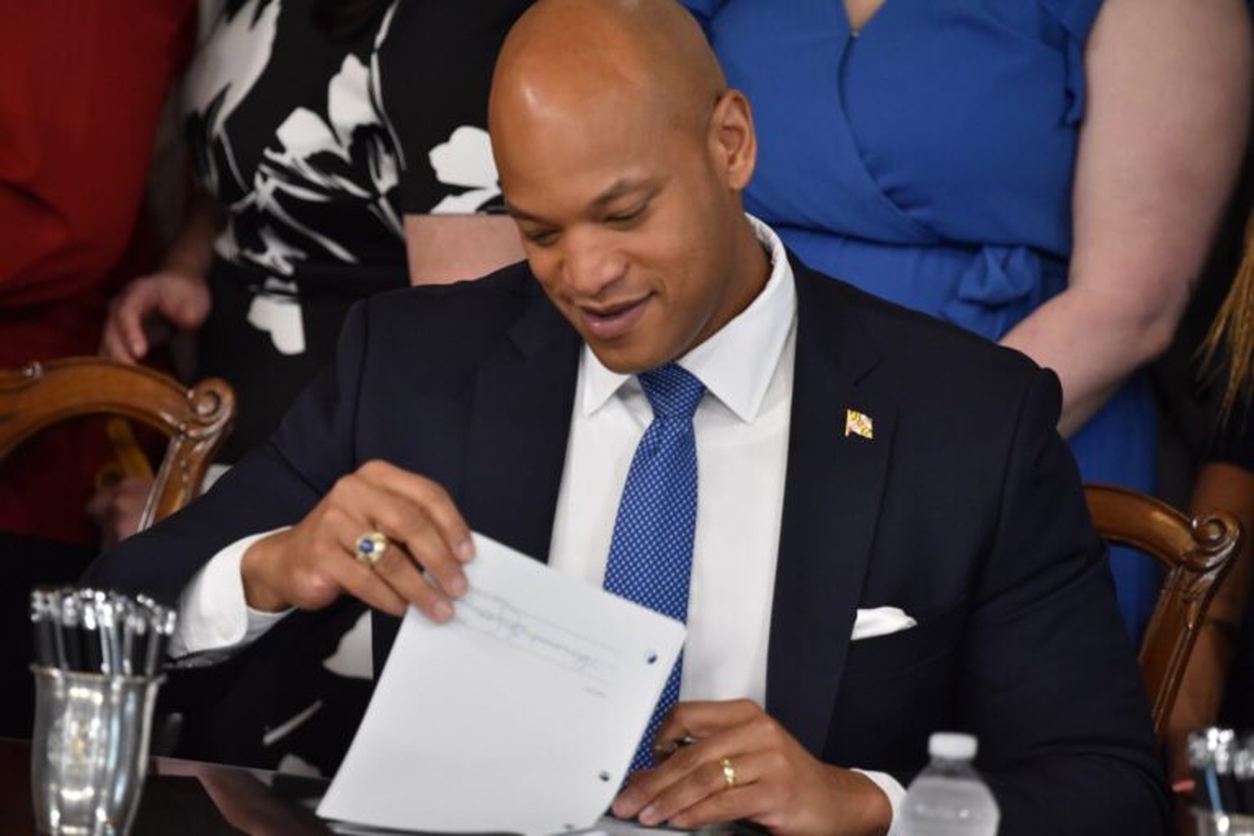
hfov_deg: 7.6
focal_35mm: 270
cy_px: 418
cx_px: 627
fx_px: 9404
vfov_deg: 5.1
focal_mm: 180
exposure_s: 1/320
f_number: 2.8
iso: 1600
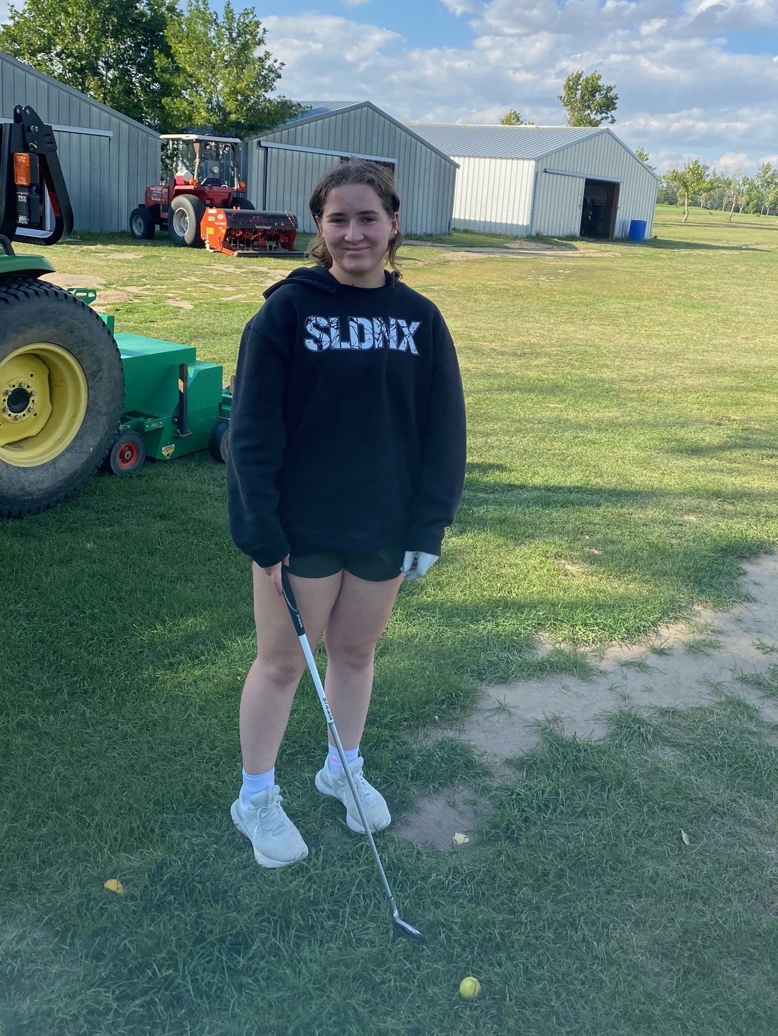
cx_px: 389
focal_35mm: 26
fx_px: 779
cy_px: 518
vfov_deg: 67.3
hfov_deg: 53.1
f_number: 1.8
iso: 32
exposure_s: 1/1898
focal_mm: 4.25
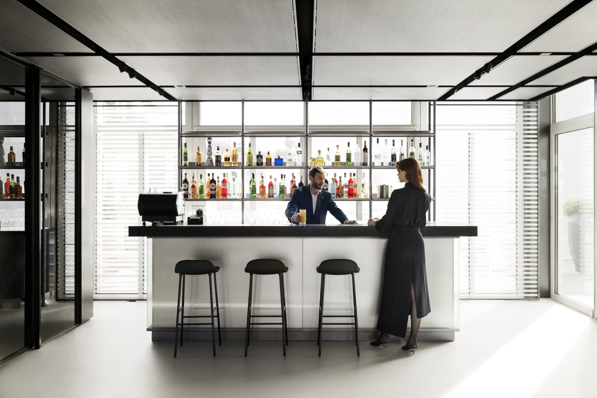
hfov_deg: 54.4
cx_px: 298
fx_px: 580
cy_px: 199
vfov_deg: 37.9
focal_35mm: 35
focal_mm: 35
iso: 1600
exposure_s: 1/500
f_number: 6.8
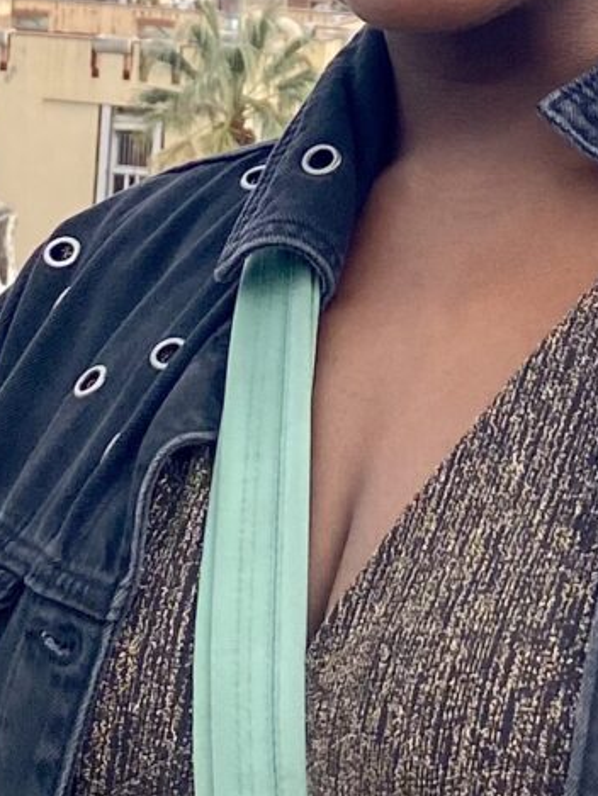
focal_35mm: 142
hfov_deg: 10.4
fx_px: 3269
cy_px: -124
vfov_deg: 13.6
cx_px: 442
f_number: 1.8
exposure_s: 1/1838
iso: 32
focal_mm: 4.25
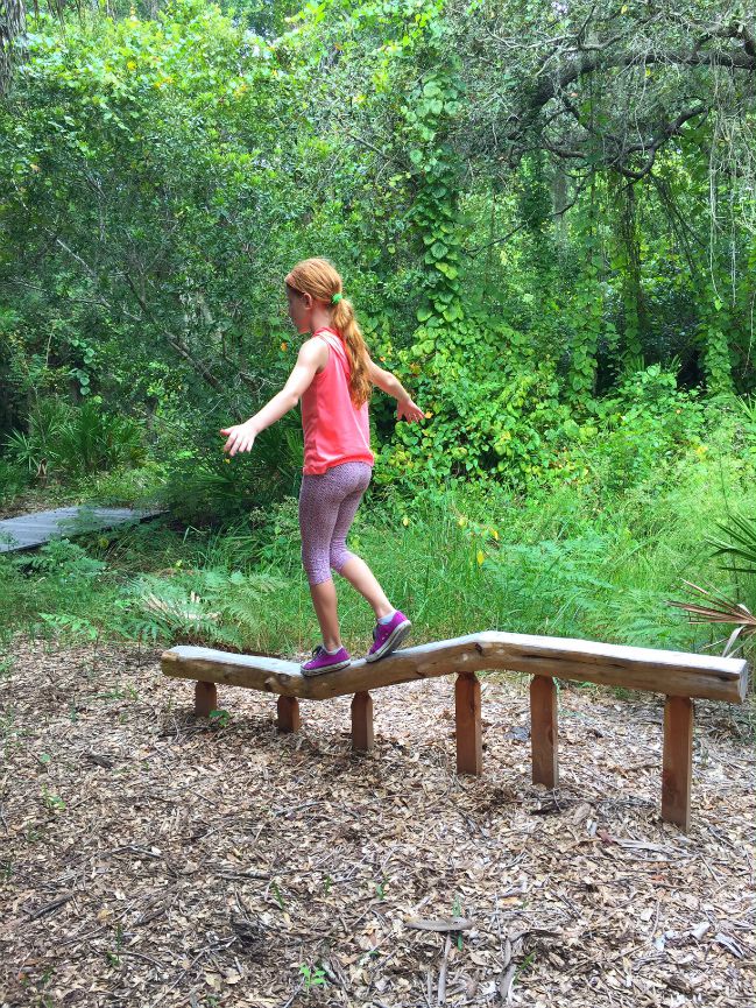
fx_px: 844
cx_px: 378
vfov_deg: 61.7
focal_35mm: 29
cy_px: 504
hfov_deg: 48.2
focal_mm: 4.15
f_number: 2.2
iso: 32
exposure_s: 1/128
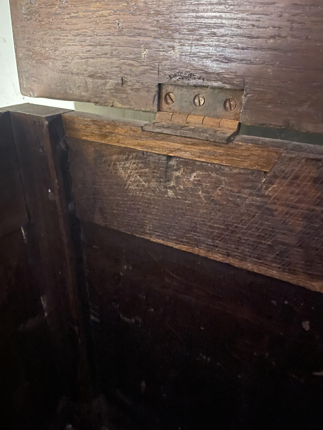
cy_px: 215
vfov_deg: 67.3
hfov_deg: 53.1
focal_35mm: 26
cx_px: 162
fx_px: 323
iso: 1600
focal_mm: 4.2
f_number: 1.6
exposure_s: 1/8
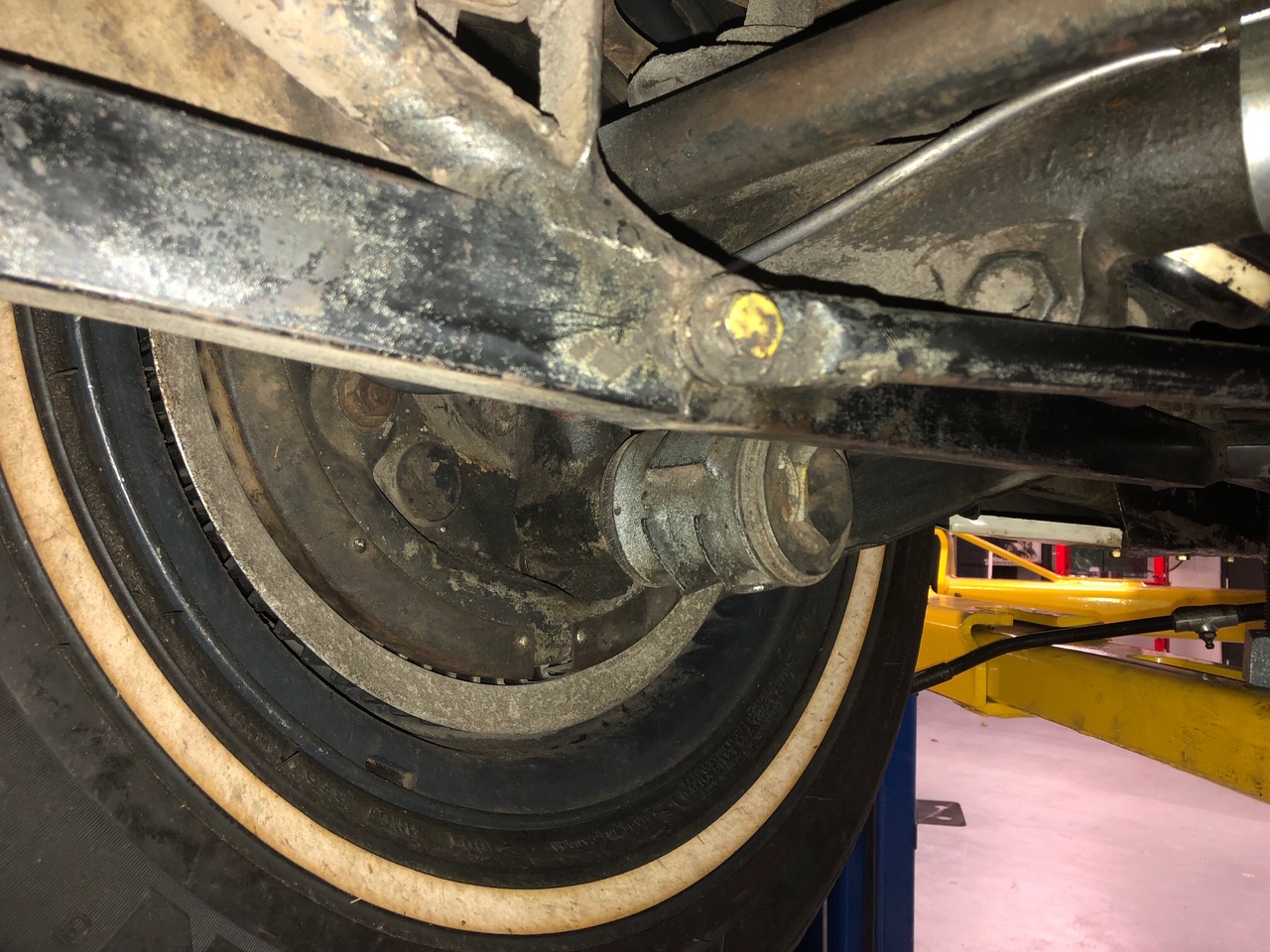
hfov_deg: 63.4
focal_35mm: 28
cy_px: 476
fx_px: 1027
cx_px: 635
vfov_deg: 49.7
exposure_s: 1/32
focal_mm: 3.99
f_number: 1.8
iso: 50
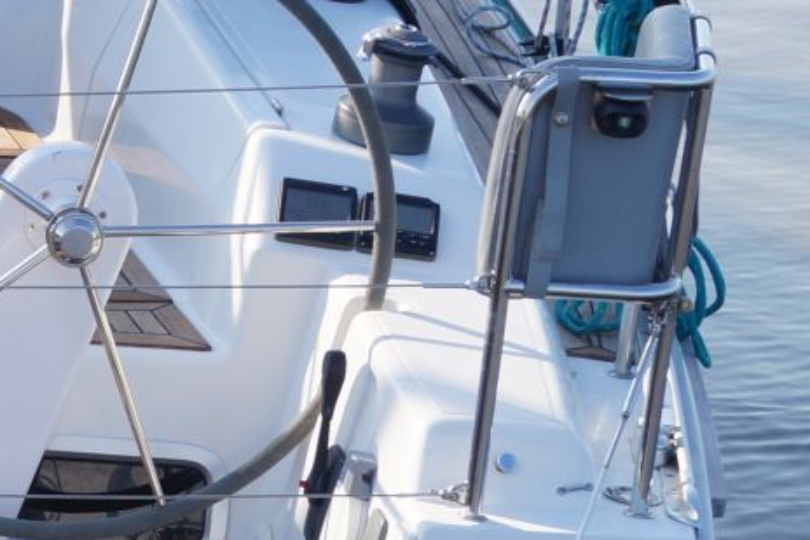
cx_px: -445
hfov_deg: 9.2
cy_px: 362
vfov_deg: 6.3
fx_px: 4882
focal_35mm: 217
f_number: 10
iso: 100
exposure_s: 1/125
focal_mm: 35
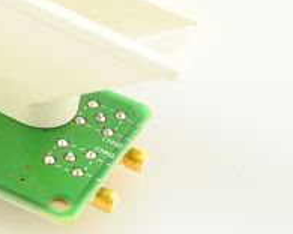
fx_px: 2333
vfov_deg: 5.7
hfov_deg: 6.9
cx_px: -291
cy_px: -57
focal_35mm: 269
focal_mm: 62
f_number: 11
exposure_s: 1/125
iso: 800
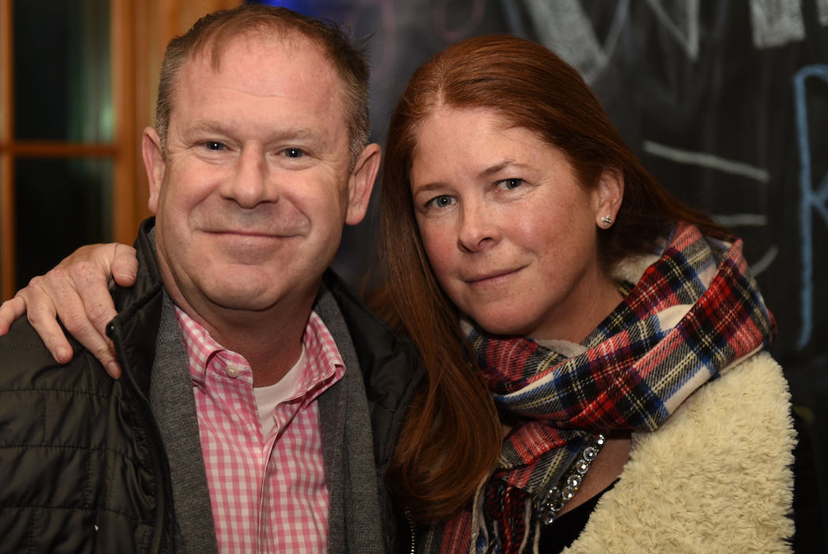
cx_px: 406
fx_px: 1588
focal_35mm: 69
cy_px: 243
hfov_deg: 29.2
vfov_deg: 19.8
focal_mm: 60
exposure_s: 1/200
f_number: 2.8
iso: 800
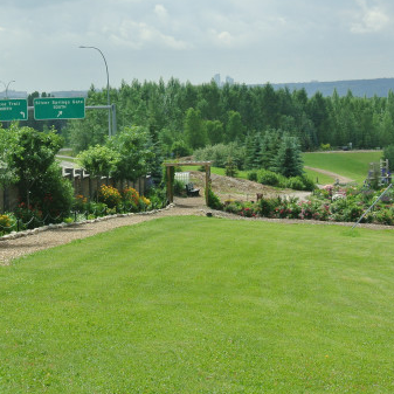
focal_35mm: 95
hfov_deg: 18.2
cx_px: 109
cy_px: 185
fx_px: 1223
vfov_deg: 18.3
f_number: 4.5
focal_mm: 17.5
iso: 100
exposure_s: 1/640
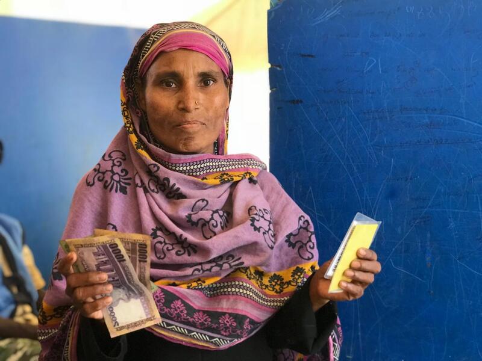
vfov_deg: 25.7
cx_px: 241
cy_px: 180
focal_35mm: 57
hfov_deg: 33.8
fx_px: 794
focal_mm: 6.6
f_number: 2.8
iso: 64
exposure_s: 1/50
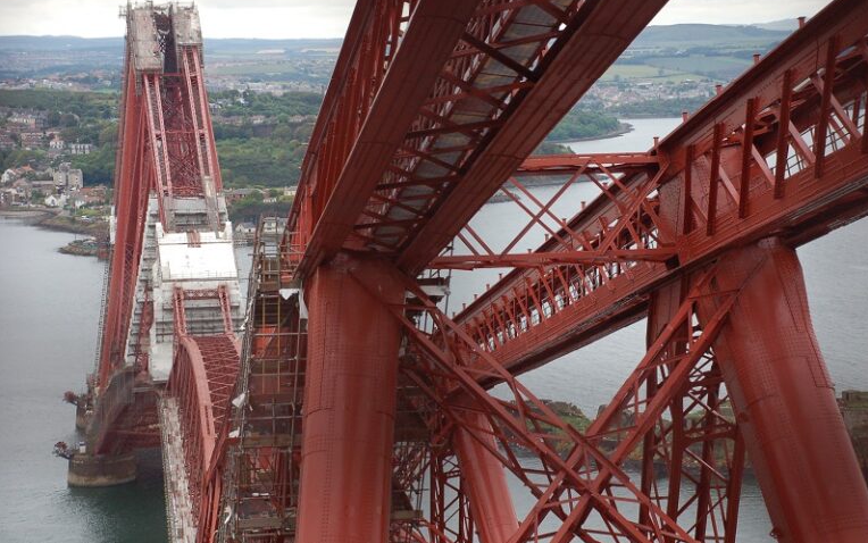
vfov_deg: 14.7
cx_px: 435
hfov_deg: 23.3
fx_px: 2106
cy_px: 259
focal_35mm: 89
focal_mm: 58
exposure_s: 1/500
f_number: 5.3
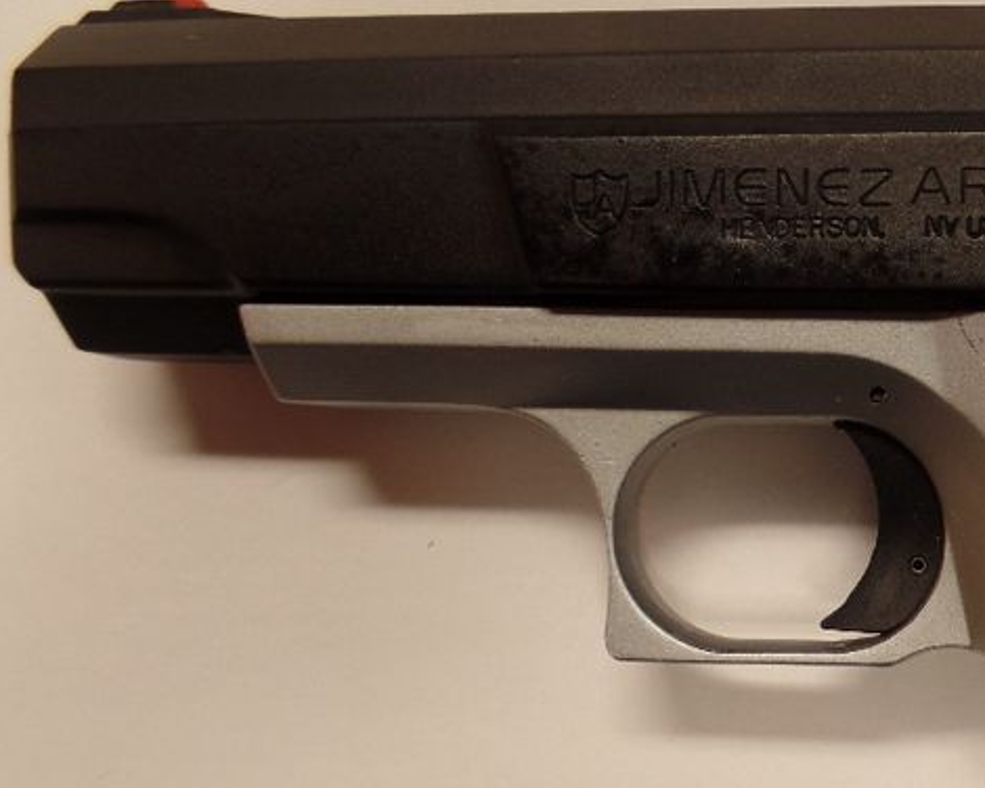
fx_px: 1254
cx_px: 868
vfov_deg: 34.2
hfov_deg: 40.0
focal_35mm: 43
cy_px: 590
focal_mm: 4.1
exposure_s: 1/30
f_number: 2.8
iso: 120
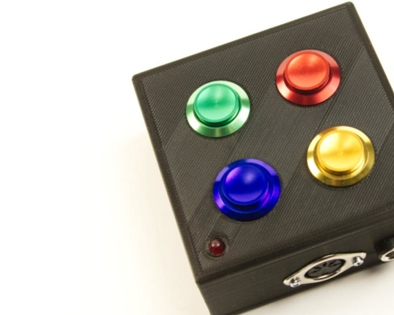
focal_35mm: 68
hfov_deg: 27.6
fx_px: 793
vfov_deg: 22.5
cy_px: 165
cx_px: 286
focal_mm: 28
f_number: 4.5
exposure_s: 1/60
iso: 200
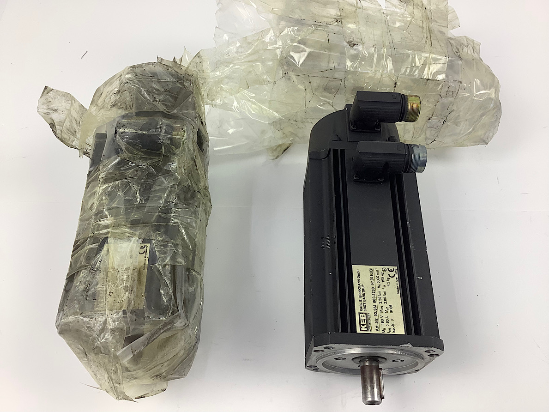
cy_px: 206
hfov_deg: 58.3
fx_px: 492
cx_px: 274
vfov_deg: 45.4
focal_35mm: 31
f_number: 2.4
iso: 50
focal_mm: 3.3
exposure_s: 1/50
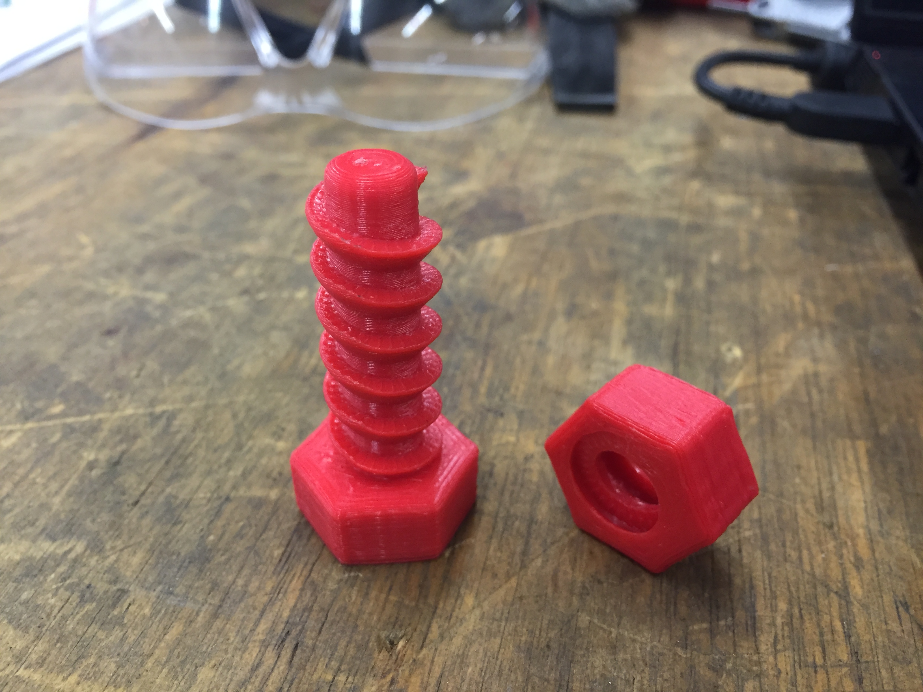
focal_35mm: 29
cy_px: 346
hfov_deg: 61.7
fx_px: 773
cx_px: 462
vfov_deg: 48.2
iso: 125
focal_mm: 4.15
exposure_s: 1/30
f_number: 2.2
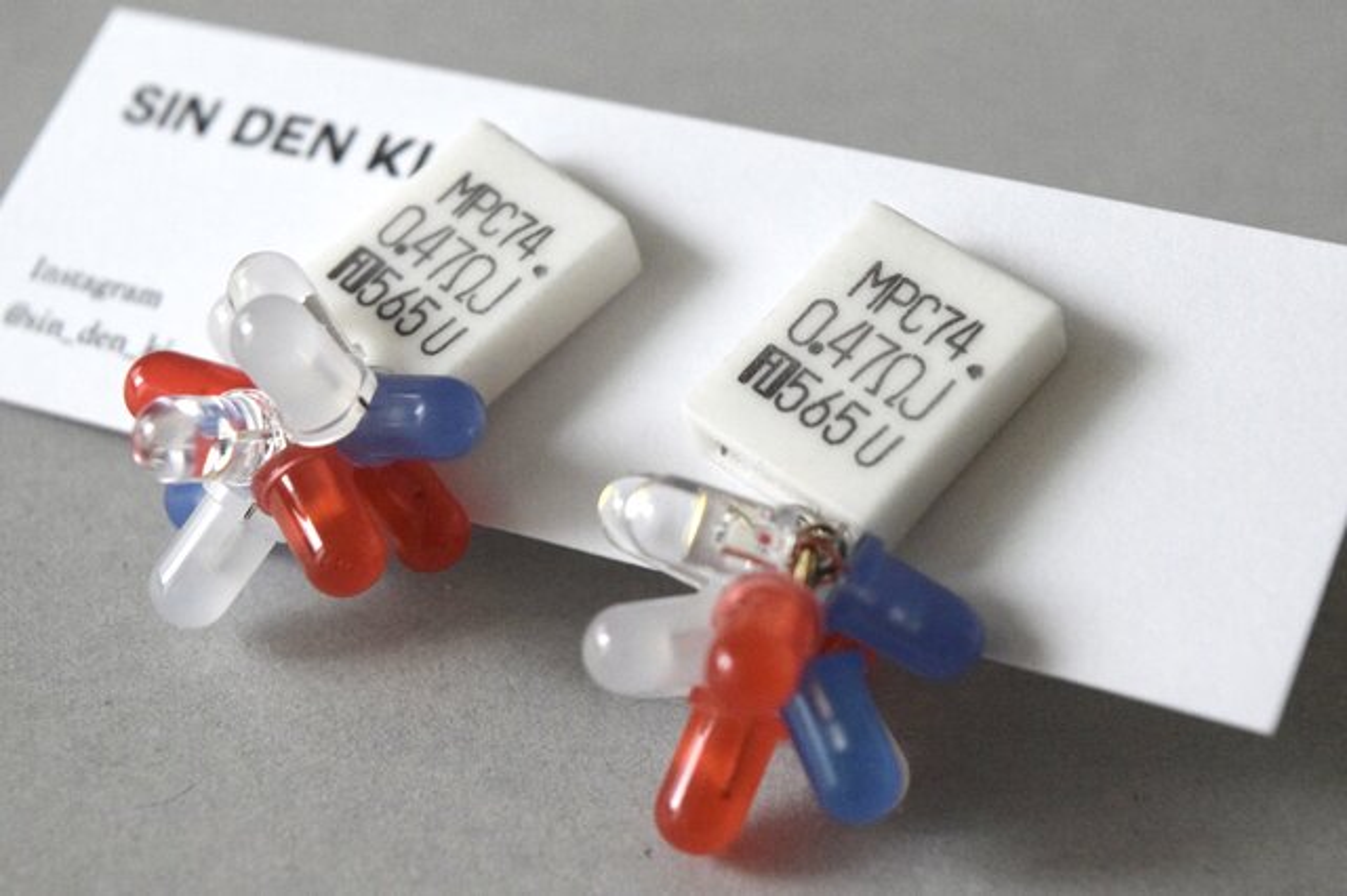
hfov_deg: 24.6
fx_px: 3085
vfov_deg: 16.5
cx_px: 674
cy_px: 448
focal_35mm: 82
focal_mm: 55
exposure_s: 1/1250
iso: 6400
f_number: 8
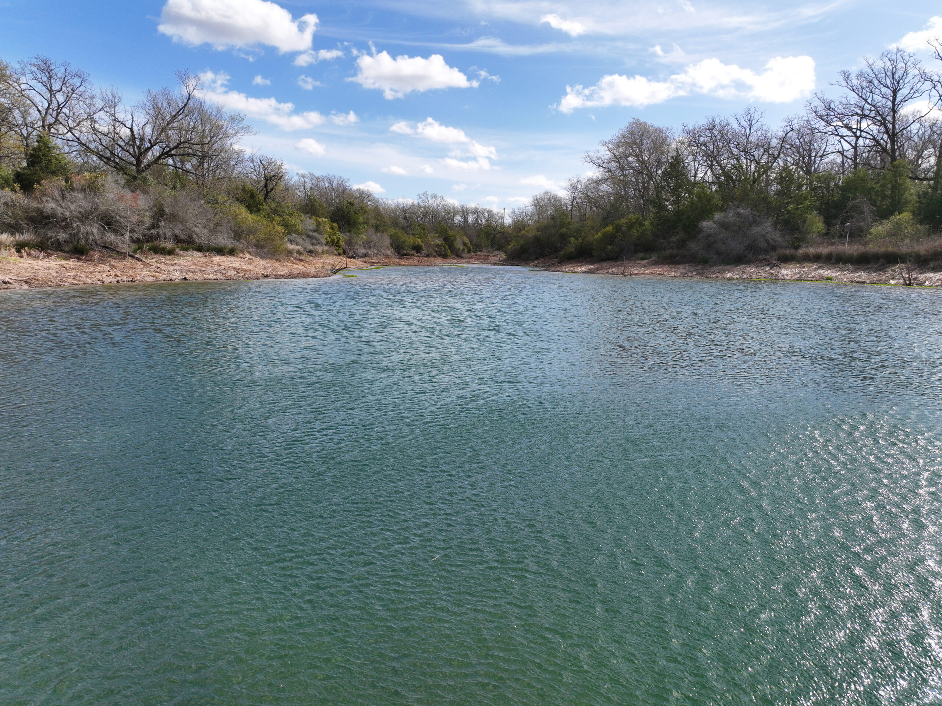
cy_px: 353
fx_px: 653
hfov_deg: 71.6
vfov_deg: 56.8
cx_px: 471
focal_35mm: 24
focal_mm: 12.29
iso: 150
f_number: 2.8
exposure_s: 1/120
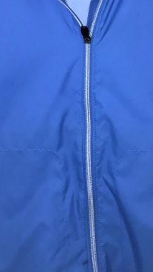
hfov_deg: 17.0
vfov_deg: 29.5
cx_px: 82
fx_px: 513
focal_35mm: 71
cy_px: 83
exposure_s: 1/30
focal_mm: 3.99
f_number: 1.8
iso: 32
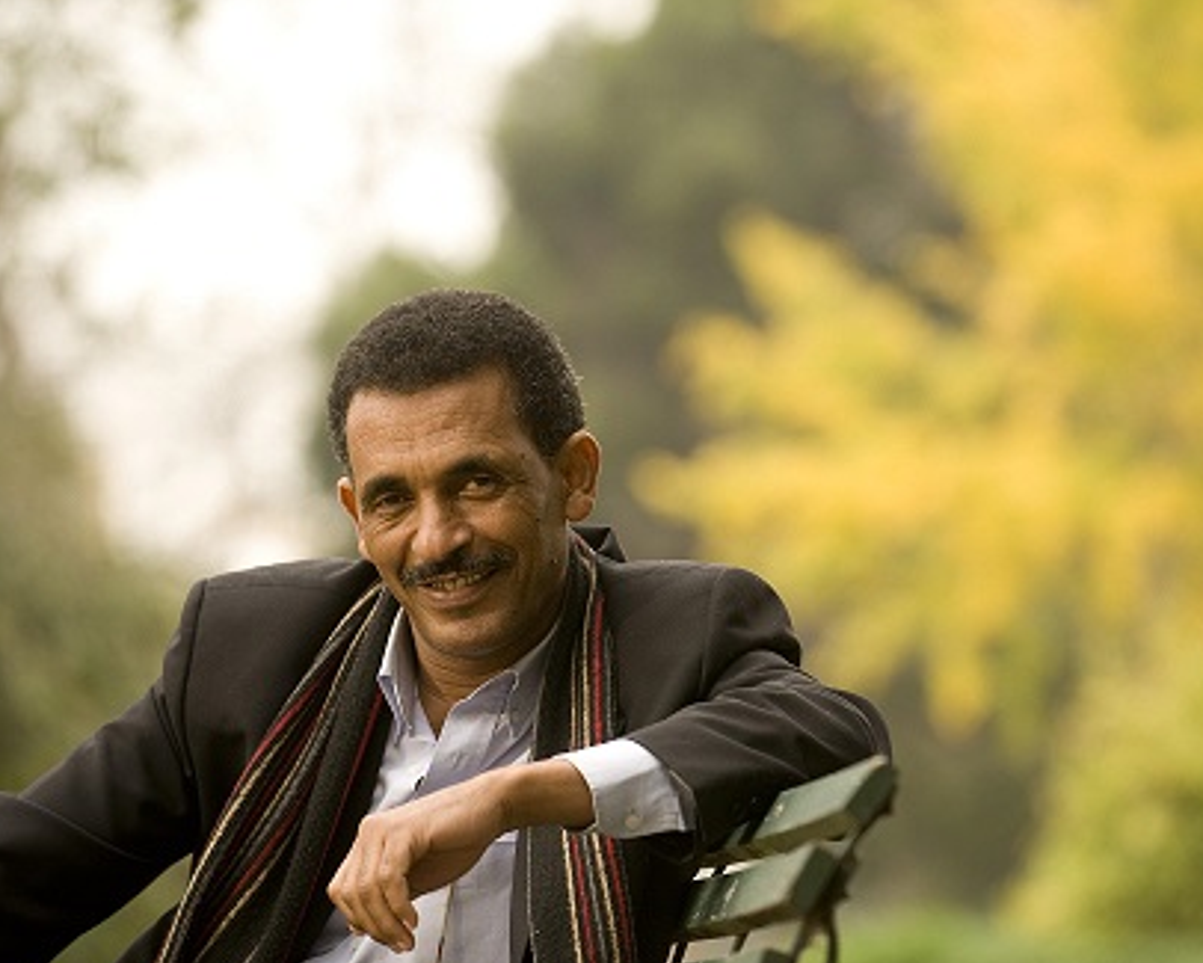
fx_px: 7443
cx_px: 661
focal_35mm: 209
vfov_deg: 7.4
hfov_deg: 9.2
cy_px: 489
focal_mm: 170
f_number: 3.5
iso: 200
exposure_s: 1/200
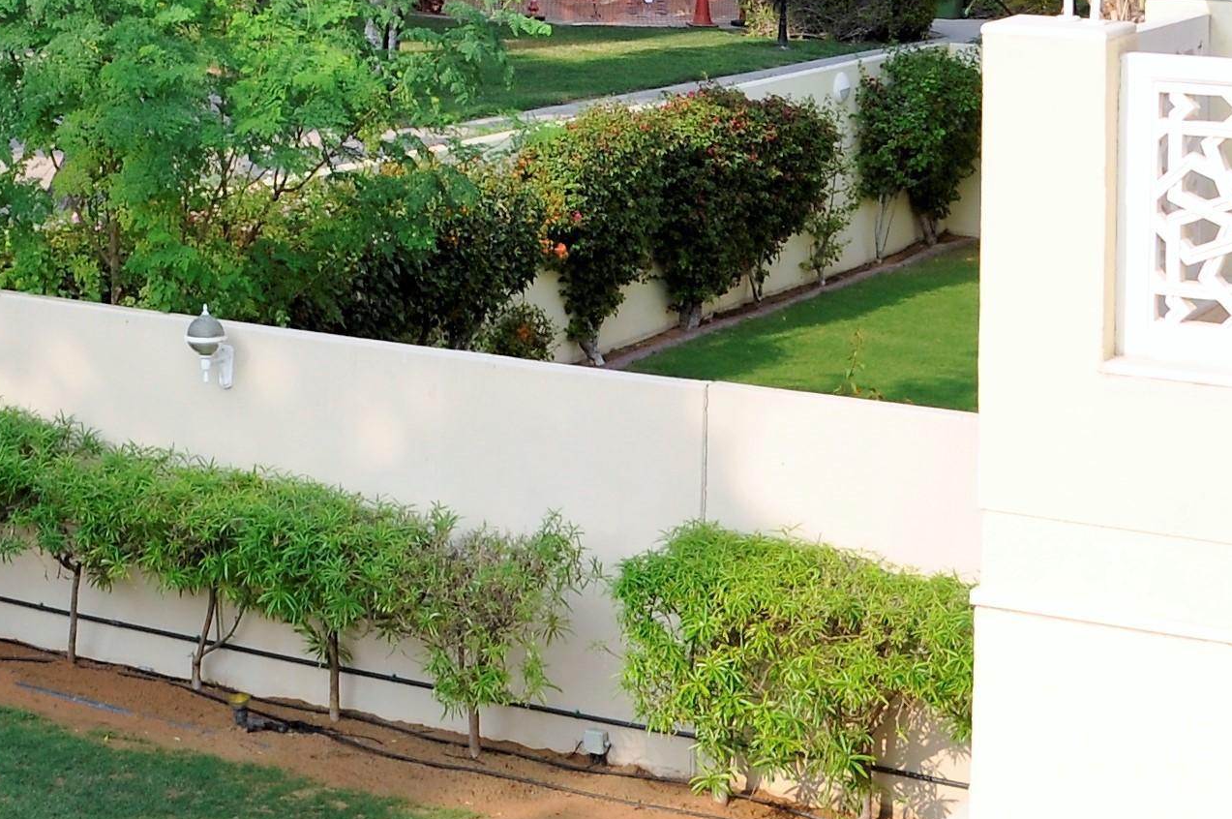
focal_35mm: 90
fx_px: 3077
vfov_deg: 14.2
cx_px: -110
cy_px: -382
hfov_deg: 21.5
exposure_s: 1/320
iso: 200
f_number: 9
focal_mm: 18
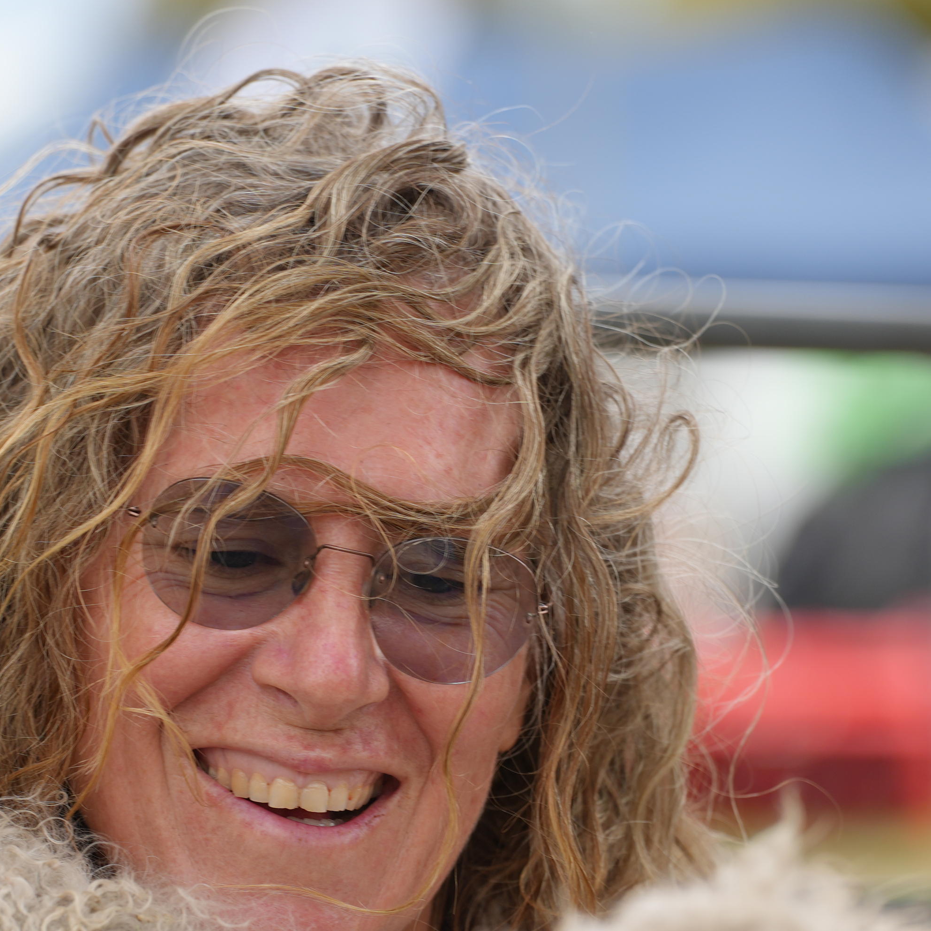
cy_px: 746
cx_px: 186
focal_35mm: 321
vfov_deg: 5.5
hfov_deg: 5.5
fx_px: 9767
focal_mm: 150
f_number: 4.5
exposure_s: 1/320
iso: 100
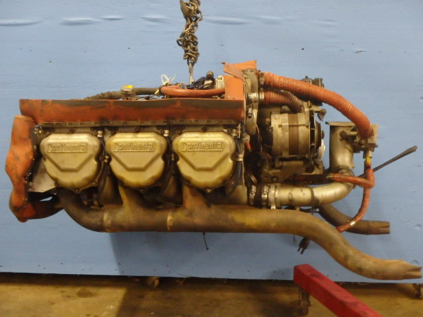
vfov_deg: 29.7
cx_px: 212
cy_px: 158
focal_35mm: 49
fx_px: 599
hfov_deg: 38.9
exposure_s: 1/13
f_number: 4.9
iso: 1250
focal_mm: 8.8
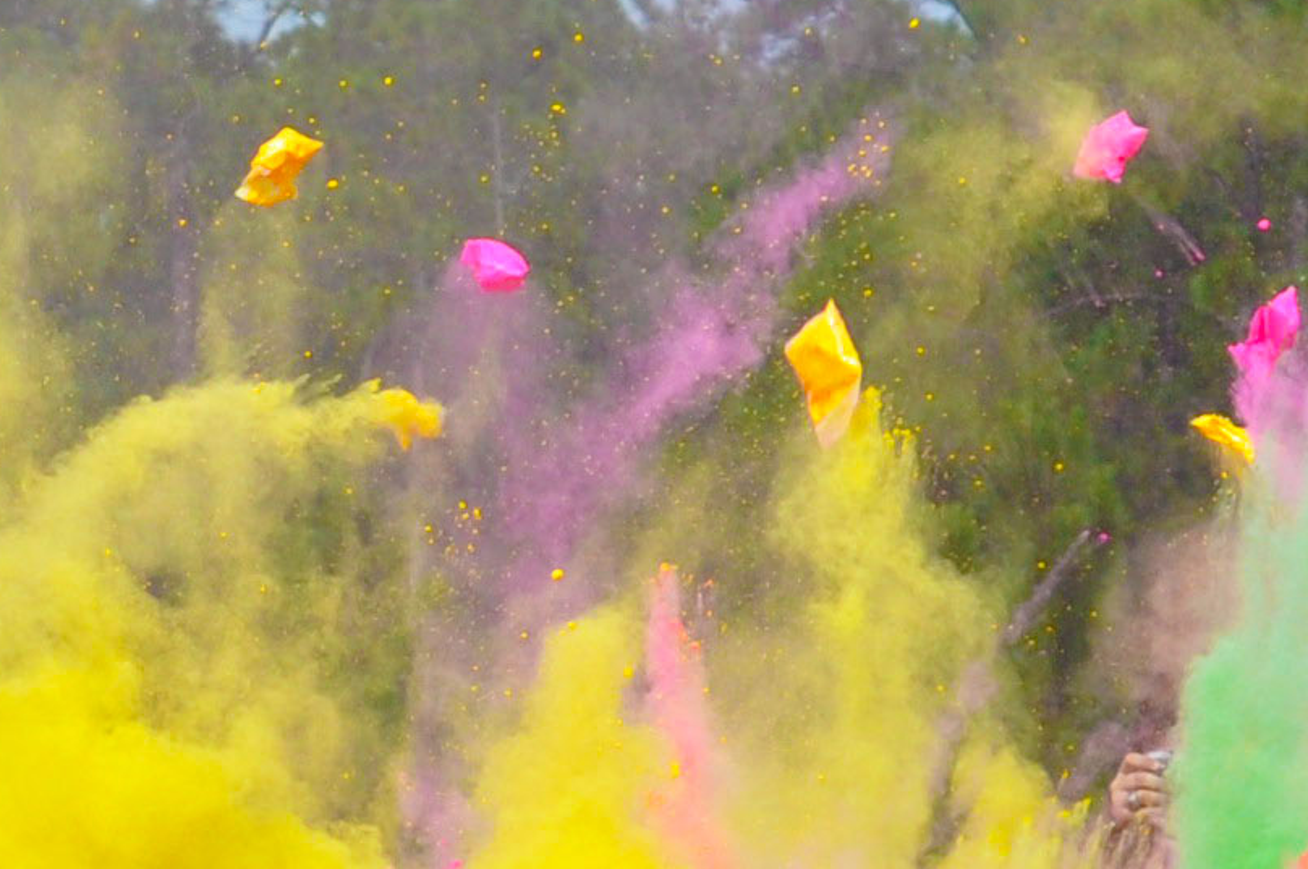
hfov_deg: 3.2
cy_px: 1736
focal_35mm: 637
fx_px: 23121
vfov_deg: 2.1
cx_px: -1967
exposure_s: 1/1600
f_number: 7.1
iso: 500
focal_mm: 80
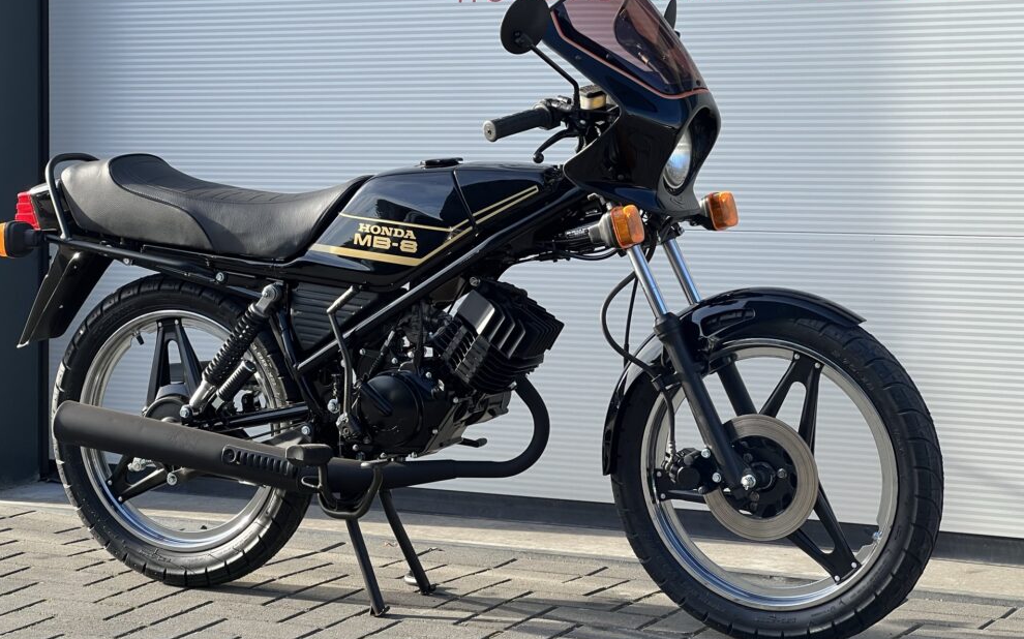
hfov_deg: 23.6
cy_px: 250
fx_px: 2455
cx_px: 484
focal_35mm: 88
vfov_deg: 14.8
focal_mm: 9
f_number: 2.8
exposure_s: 1/184
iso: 32
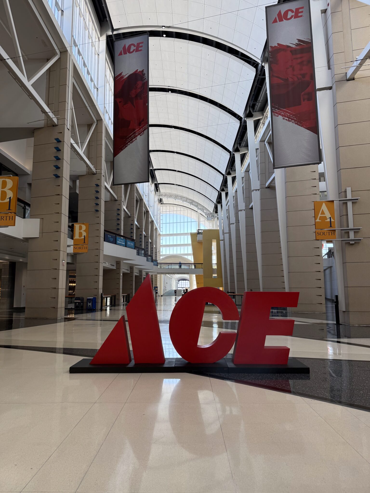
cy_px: 246
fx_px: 342
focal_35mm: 24
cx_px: 185
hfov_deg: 56.8
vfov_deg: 71.6
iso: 100
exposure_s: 1/423
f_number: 1.78
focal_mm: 6.76
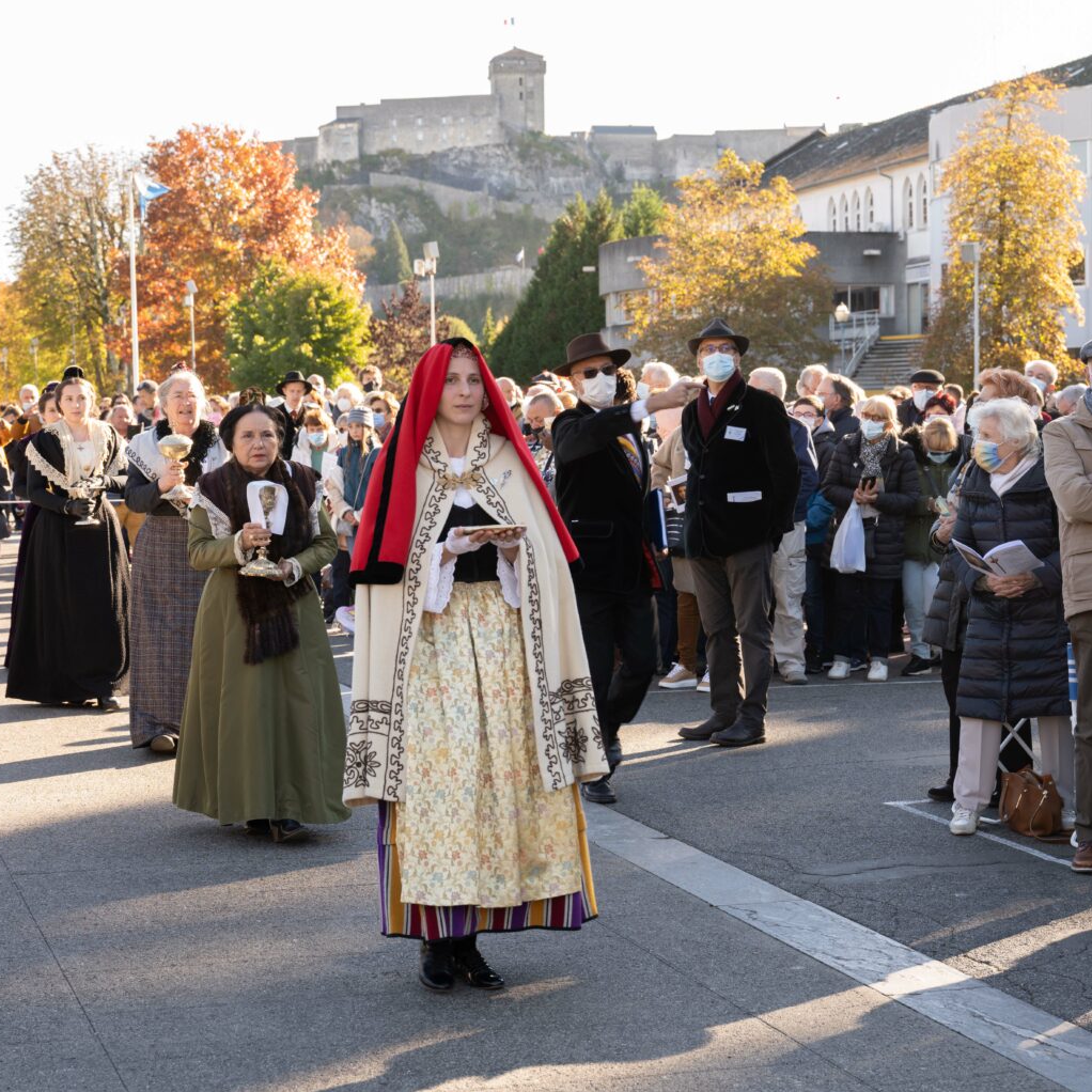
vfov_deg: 25.0
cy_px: 546
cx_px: 453
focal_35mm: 69
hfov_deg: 25.0
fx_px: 2463
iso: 160
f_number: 5.6
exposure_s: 1/100
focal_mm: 54
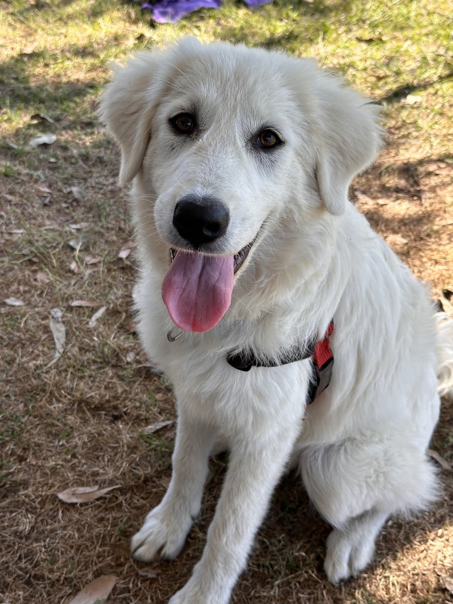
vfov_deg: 39.7
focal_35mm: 48
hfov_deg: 30.3
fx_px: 838
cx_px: 226
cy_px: 302
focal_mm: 6.86
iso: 64
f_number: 1.78
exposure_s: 1/714
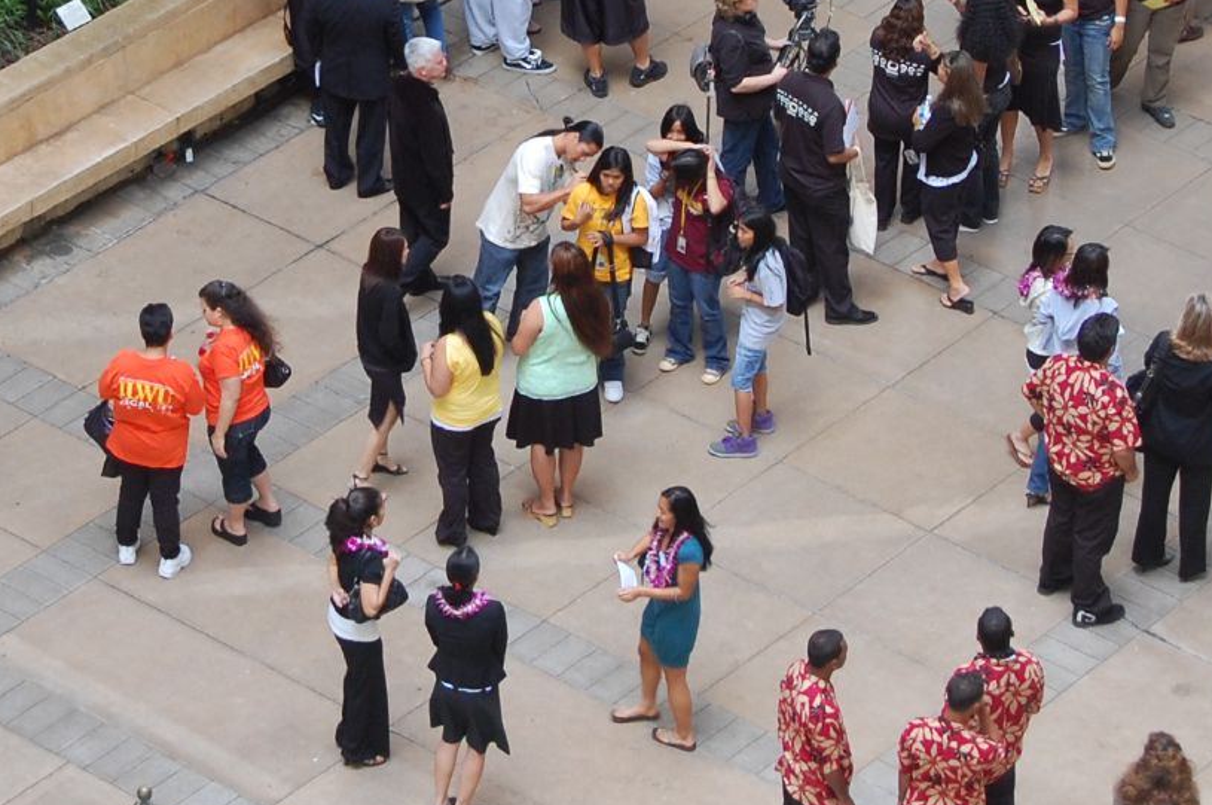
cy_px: 25
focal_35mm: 181
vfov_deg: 7.5
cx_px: 321
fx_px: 6085
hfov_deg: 11.3
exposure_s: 1/60
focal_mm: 48
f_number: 5.6
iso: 400
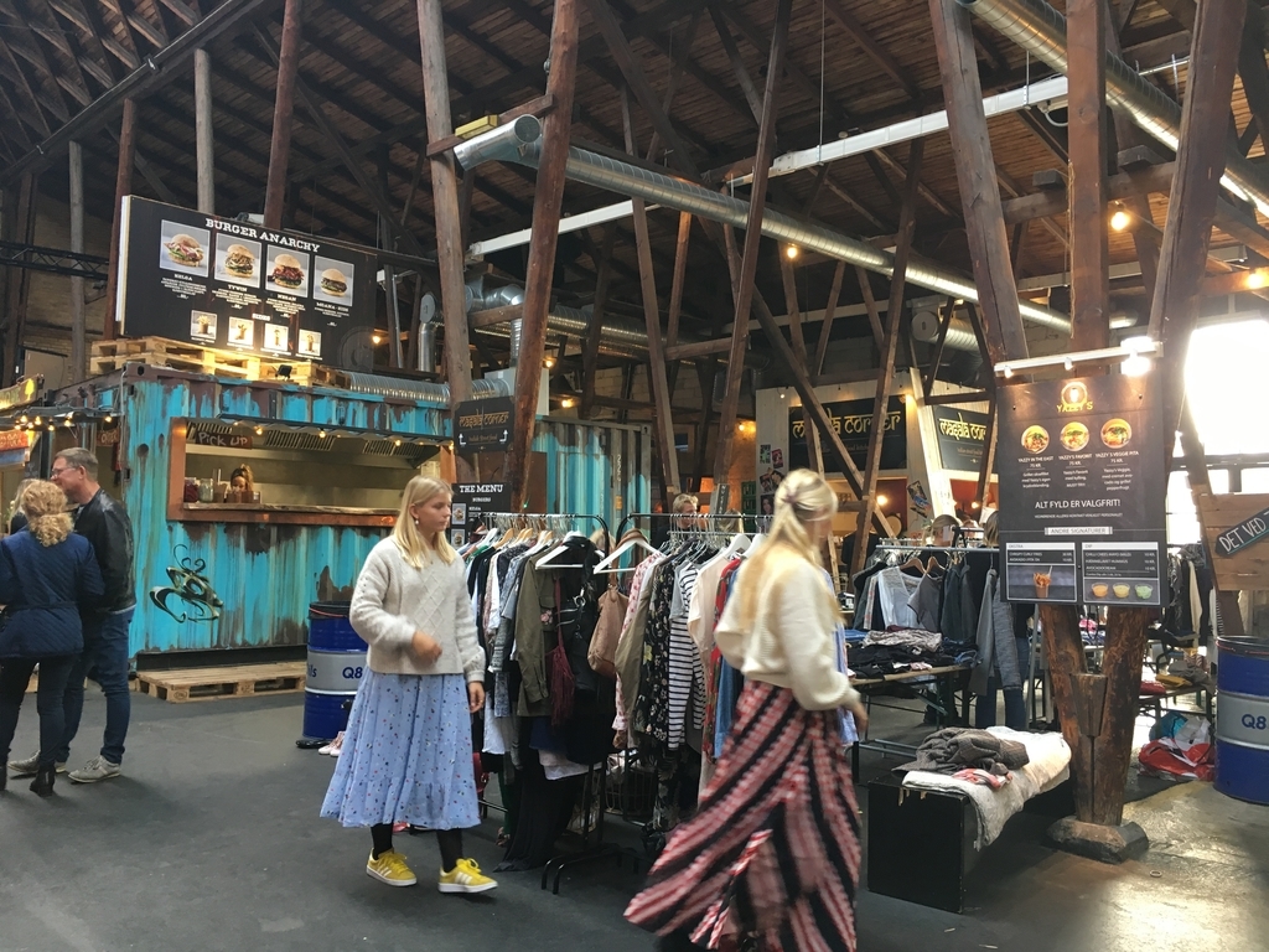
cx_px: 634
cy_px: 476
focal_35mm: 29
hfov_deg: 61.7
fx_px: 1063
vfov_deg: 48.2
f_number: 2.2
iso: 100
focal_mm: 4.15
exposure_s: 1/33
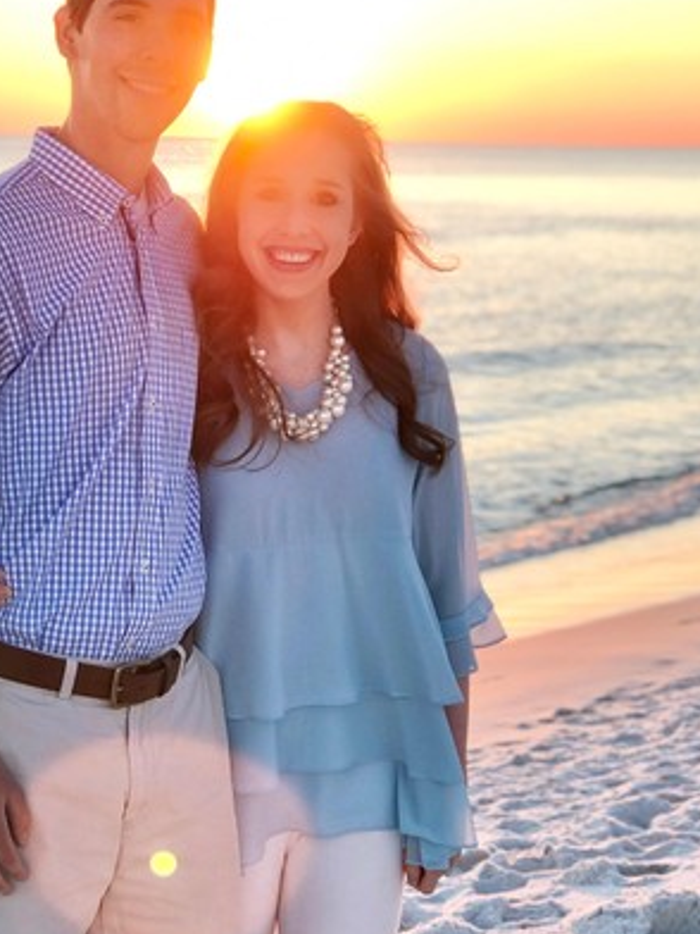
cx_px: 212
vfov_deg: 21.1
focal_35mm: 93
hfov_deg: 15.8
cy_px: 498
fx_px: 2508
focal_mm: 6.6
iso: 20
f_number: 2.8
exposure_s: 1/120
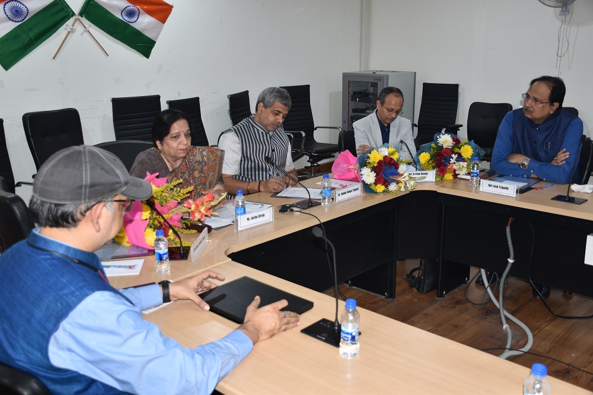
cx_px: 296
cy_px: 198
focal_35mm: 36
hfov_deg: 53.1
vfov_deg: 36.8
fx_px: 593
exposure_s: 1/15
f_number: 4
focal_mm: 24
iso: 100
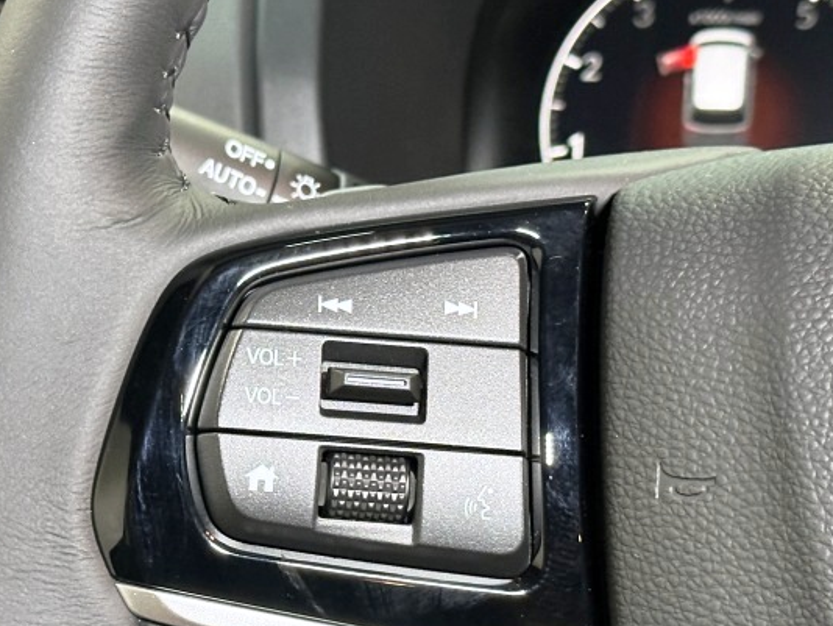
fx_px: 2215
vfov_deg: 16.0
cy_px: 443
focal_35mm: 92
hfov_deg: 21.3
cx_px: 329
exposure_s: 1/30
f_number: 1.78
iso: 500
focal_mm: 6.86
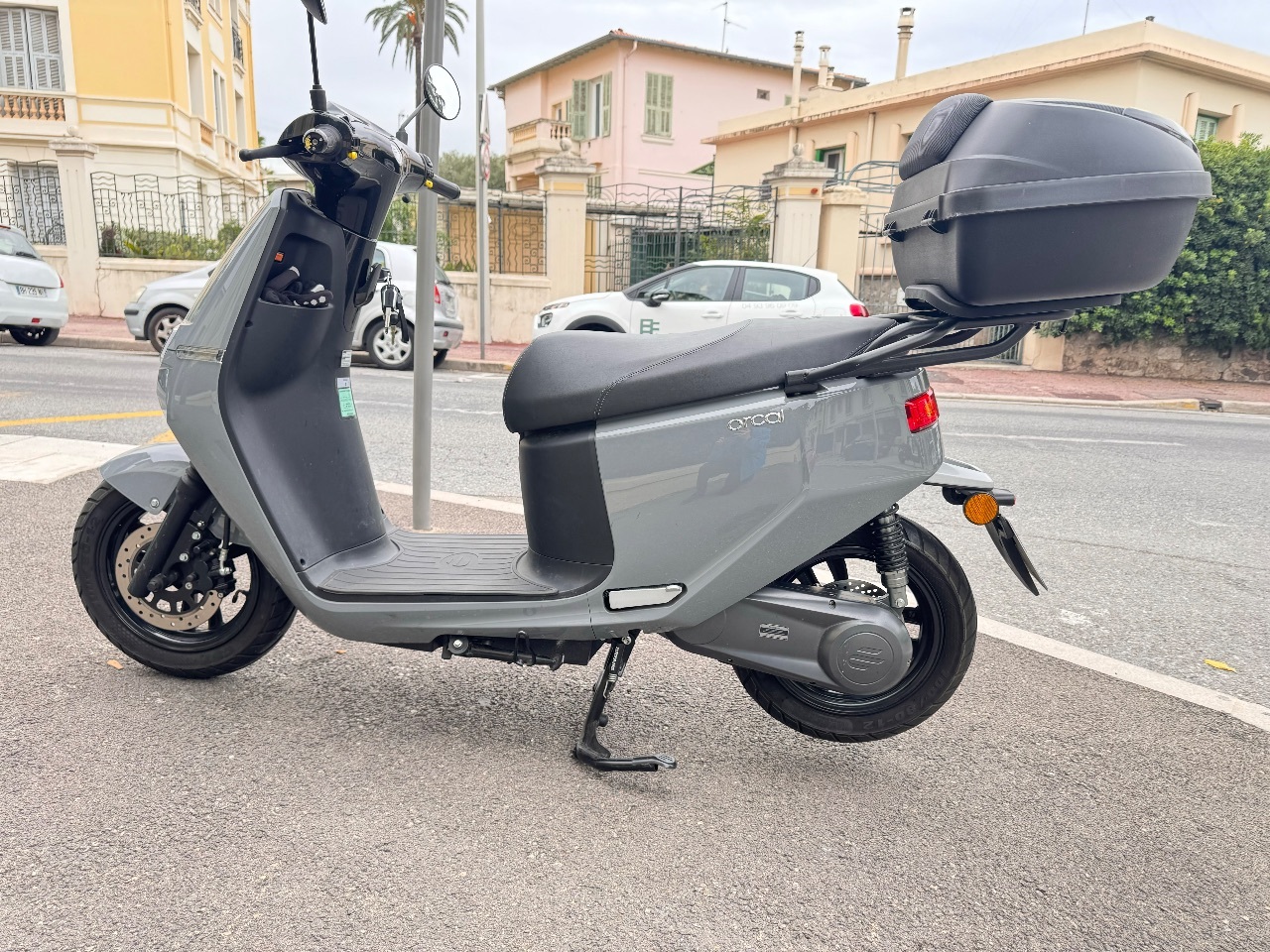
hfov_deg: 71.6
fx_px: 881
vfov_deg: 56.8
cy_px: 476
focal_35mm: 24
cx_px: 635
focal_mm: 6.86
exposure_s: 1/178
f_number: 1.78
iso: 80
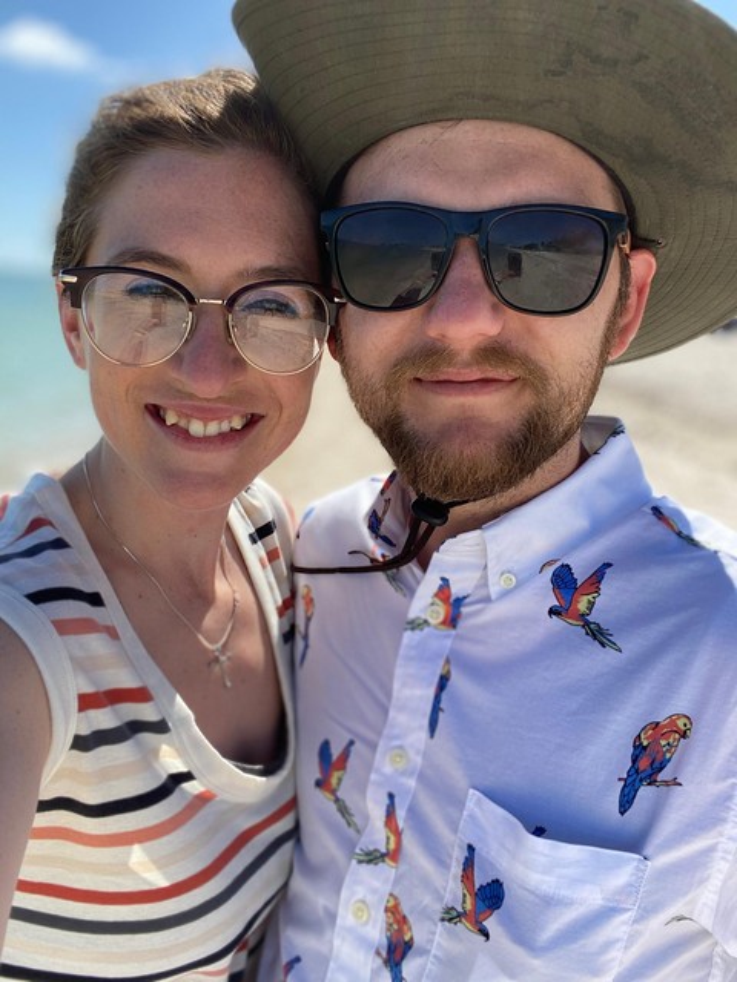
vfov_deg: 60.0
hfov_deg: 46.8
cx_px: 368
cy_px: 491
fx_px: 852
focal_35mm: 30
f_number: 2.2
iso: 25
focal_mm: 2.71
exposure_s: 1/530
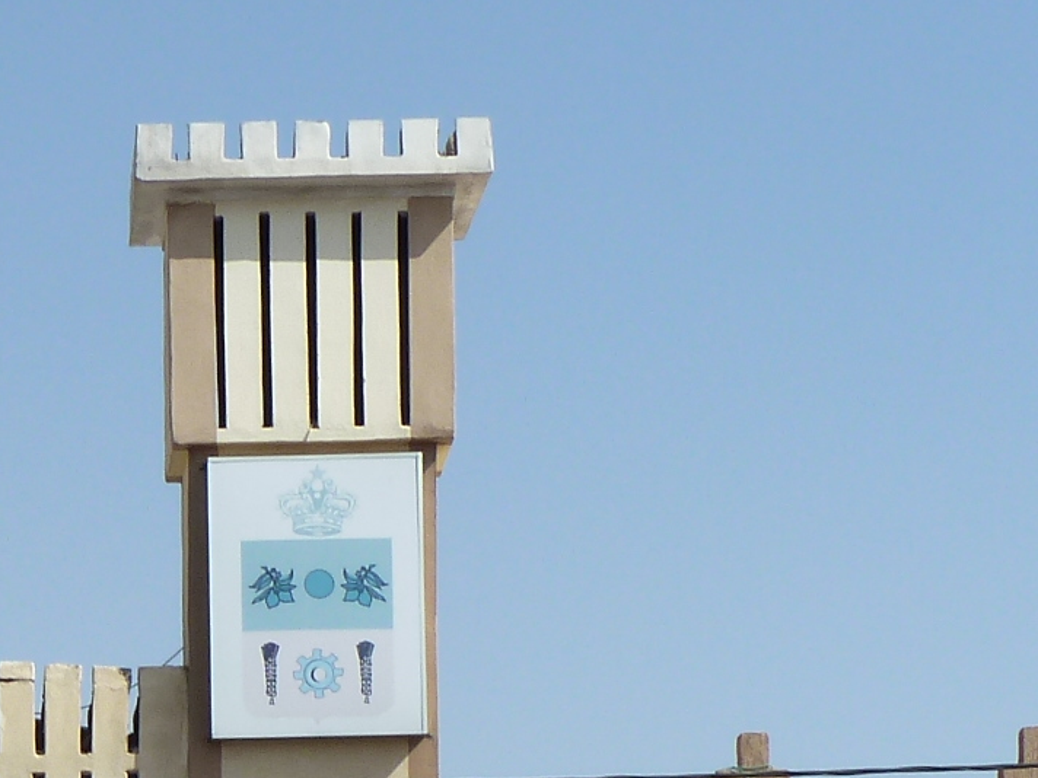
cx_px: -280
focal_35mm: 151
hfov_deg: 12.7
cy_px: 1222
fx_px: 4528
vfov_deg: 9.5
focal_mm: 6.9
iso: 80
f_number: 5
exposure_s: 1/400
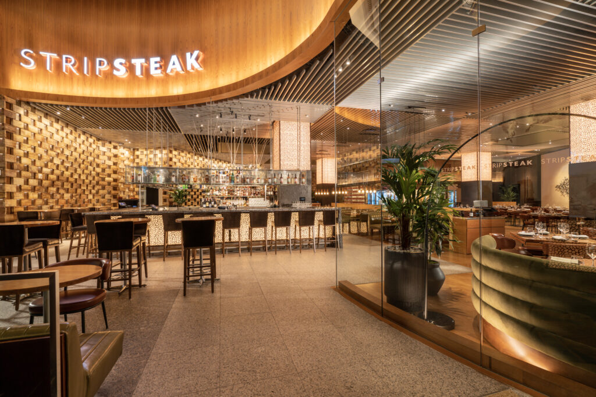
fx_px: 265
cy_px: 198
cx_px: 298
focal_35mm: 16
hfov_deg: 96.7
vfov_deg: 73.8
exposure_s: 1/10
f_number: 8
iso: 400
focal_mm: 16
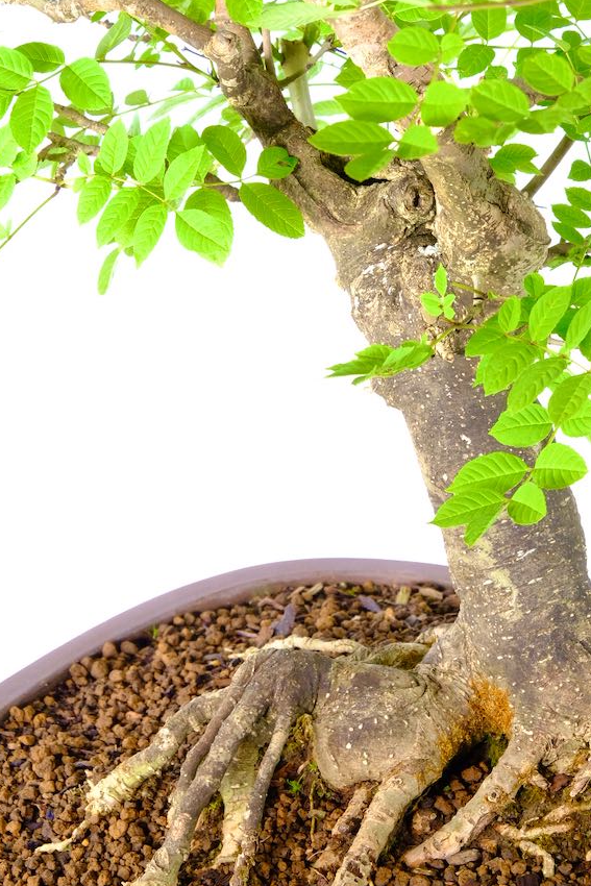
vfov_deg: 16.4
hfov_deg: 11.0
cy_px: 312
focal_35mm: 125
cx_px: 433
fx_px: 3077
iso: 1000
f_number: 10
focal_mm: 55
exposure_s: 1/10
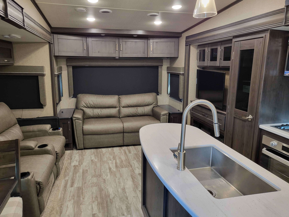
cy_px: 108
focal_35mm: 26
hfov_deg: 67.3
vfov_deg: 53.1
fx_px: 217
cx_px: 144
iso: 250
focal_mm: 4.25
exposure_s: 1/40
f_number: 1.8
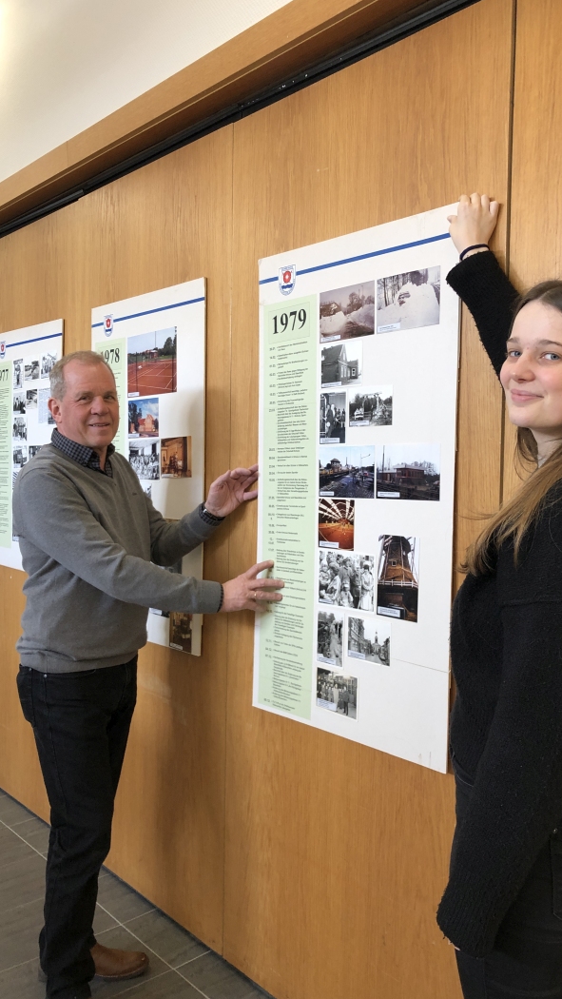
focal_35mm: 31
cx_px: 289
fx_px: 821
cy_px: 500
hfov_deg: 37.8
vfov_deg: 62.6
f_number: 1.8
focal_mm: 4
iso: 32
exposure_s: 1/33
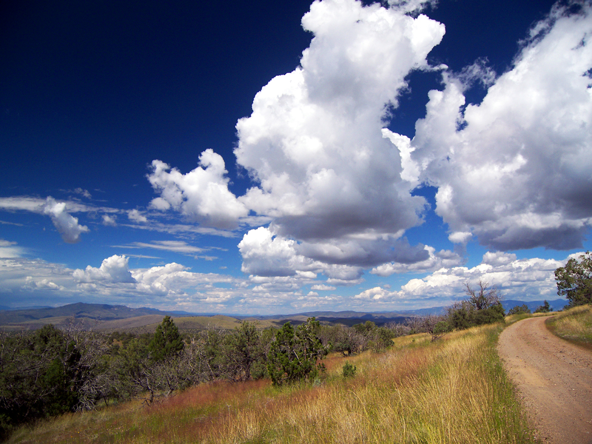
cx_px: 296
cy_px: 222
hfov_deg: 71.6
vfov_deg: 56.8
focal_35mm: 24
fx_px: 410
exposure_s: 1/800
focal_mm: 5
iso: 50
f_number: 2.8
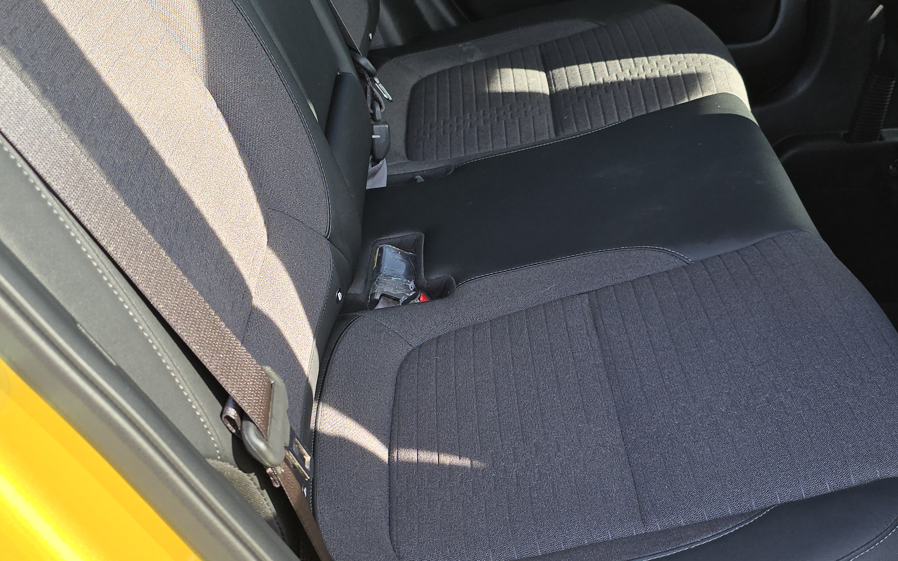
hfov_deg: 42.5
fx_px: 1150
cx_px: 522
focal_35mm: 47
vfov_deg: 27.4
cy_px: 314
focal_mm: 6.3
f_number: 1.7
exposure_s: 1/180
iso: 32
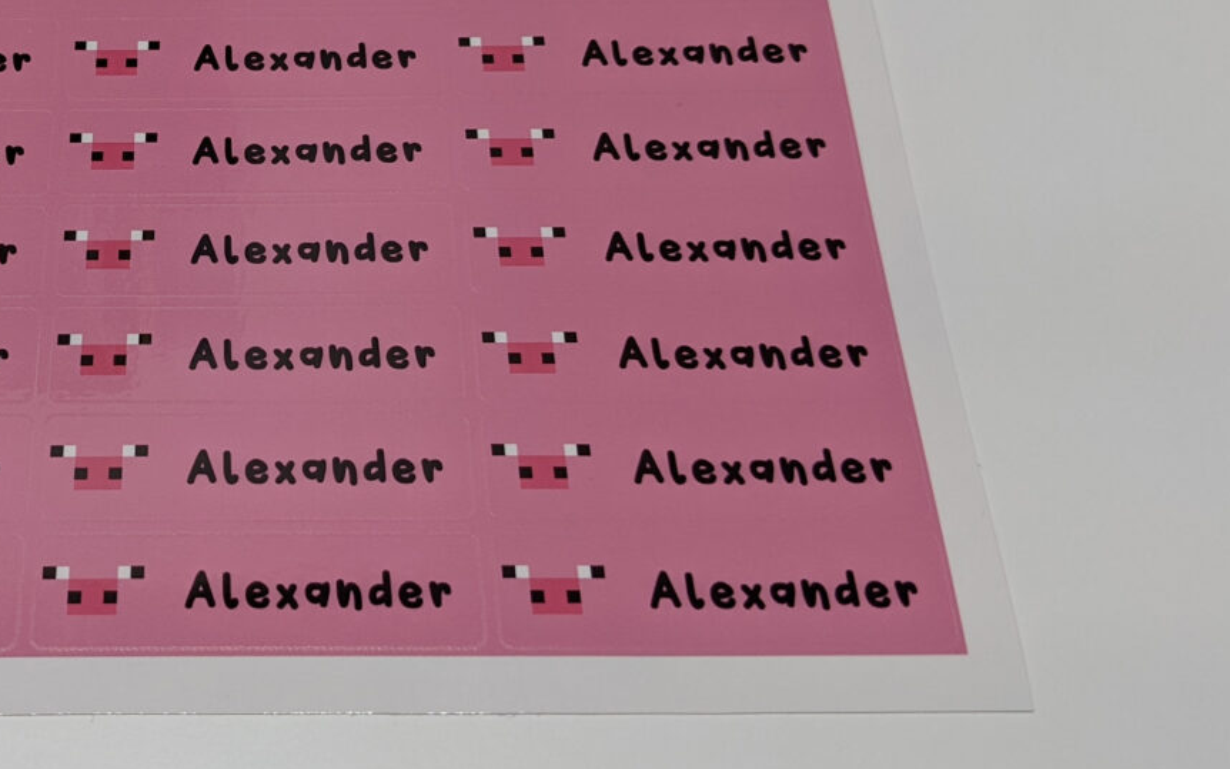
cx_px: 241
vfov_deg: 25.3
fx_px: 1710
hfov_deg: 38.1
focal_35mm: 51
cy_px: 284
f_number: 1.73
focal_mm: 4.38
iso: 78
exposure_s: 1/122
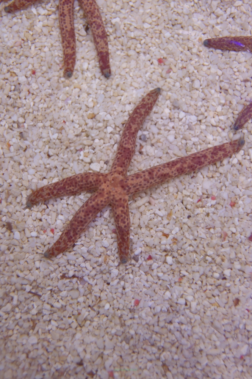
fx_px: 867
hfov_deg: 16.5
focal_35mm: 82
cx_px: 126
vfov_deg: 24.6
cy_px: 190
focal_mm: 55
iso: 400
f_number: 5.6
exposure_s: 1/100
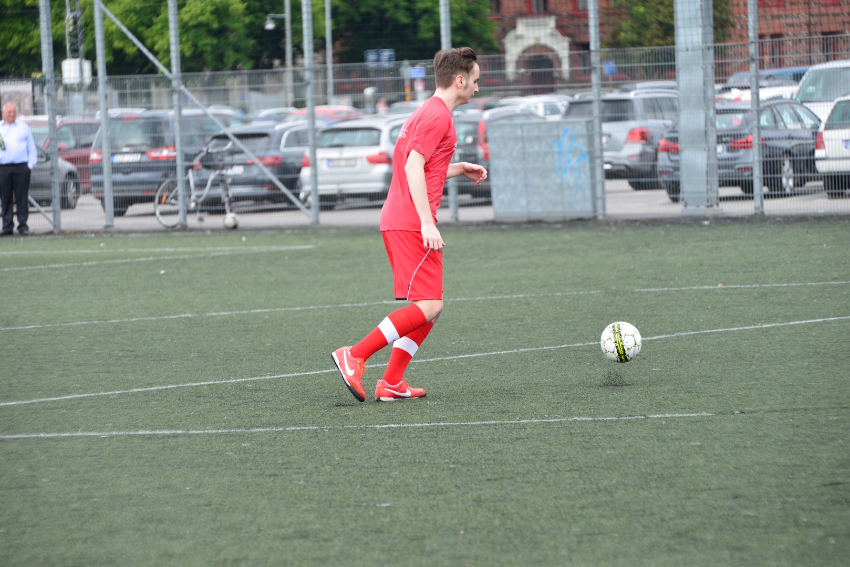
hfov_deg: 10.3
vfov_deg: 6.9
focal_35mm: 200
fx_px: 4724
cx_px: 425
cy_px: 284
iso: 2000
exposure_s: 1/2000
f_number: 5.6
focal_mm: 200
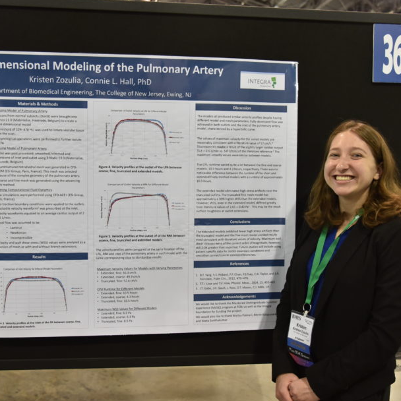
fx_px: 564
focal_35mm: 43
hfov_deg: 39.1
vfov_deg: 39.2
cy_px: 197
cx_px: 183
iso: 1000
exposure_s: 1/80
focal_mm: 30
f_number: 4
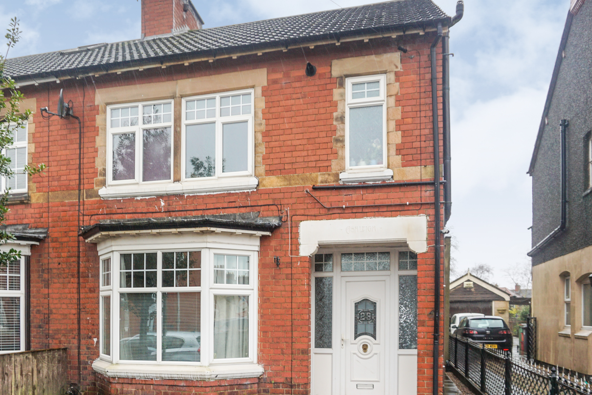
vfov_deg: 41.0
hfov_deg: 58.4
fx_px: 526
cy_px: 225
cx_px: 249
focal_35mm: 32
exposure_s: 1/80
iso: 100
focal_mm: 16
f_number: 5
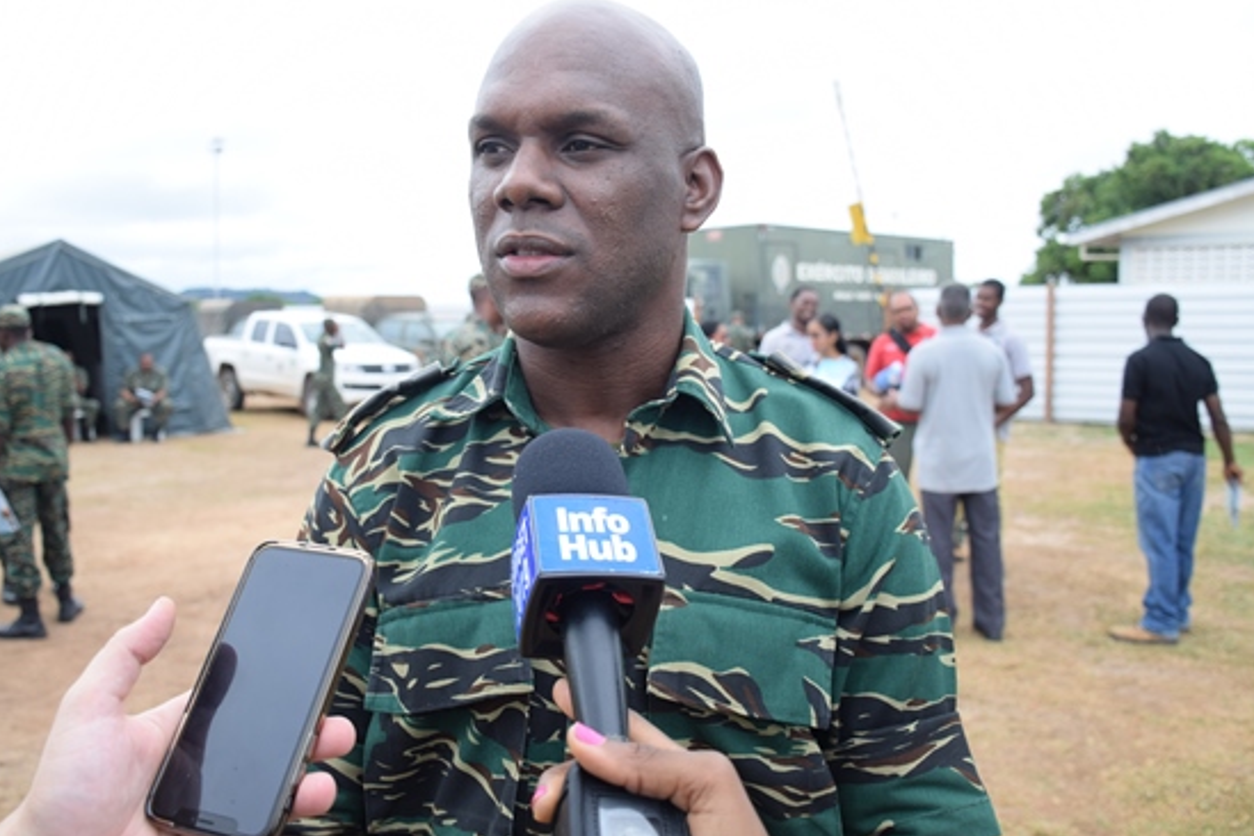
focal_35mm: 35
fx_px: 1219
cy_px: 360
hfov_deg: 54.4
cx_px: 585
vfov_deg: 37.8
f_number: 3.5
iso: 100
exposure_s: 1/200
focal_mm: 20
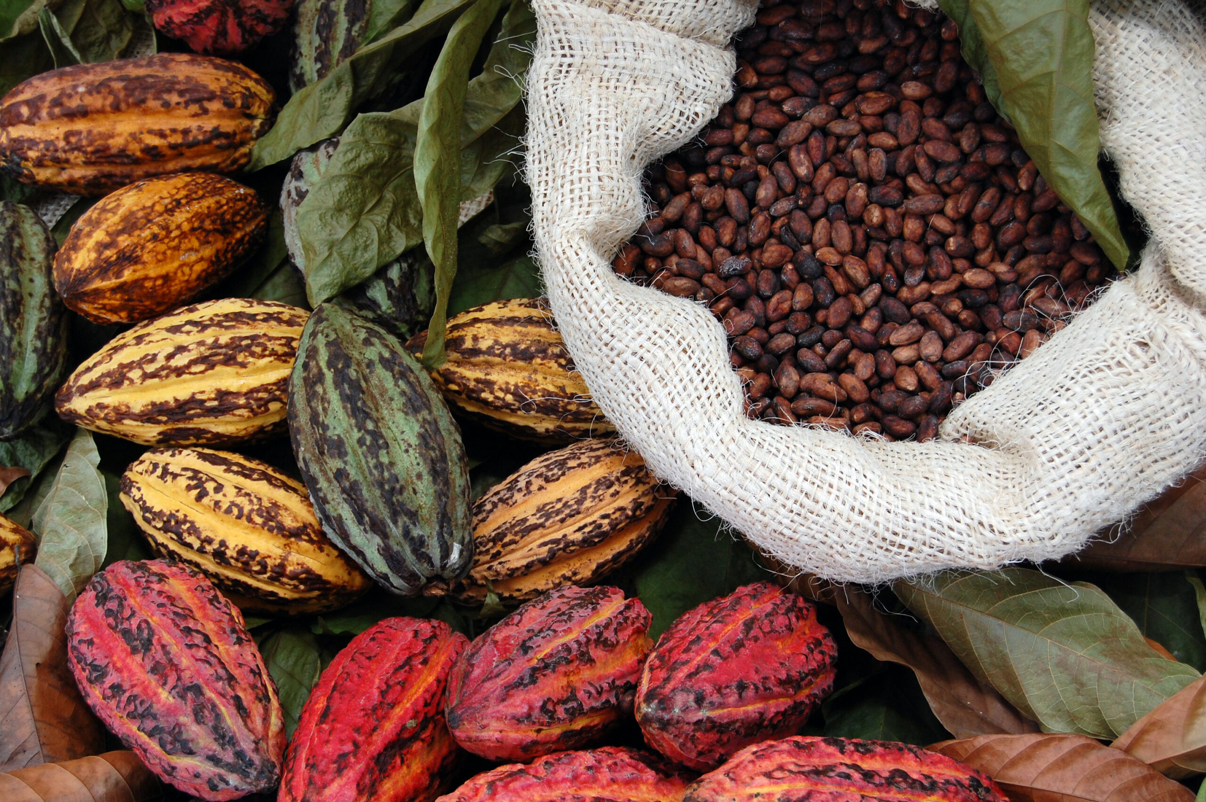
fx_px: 1908
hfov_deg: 35.1
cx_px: 603
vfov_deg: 23.7
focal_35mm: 57
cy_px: 401
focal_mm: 38
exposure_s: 1/60
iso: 400
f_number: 6.3
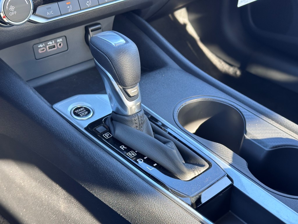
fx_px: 413
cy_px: 112
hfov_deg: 39.7
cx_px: 149
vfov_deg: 30.3
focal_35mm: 48
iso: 125
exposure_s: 1/60
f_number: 1.78
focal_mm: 6.86
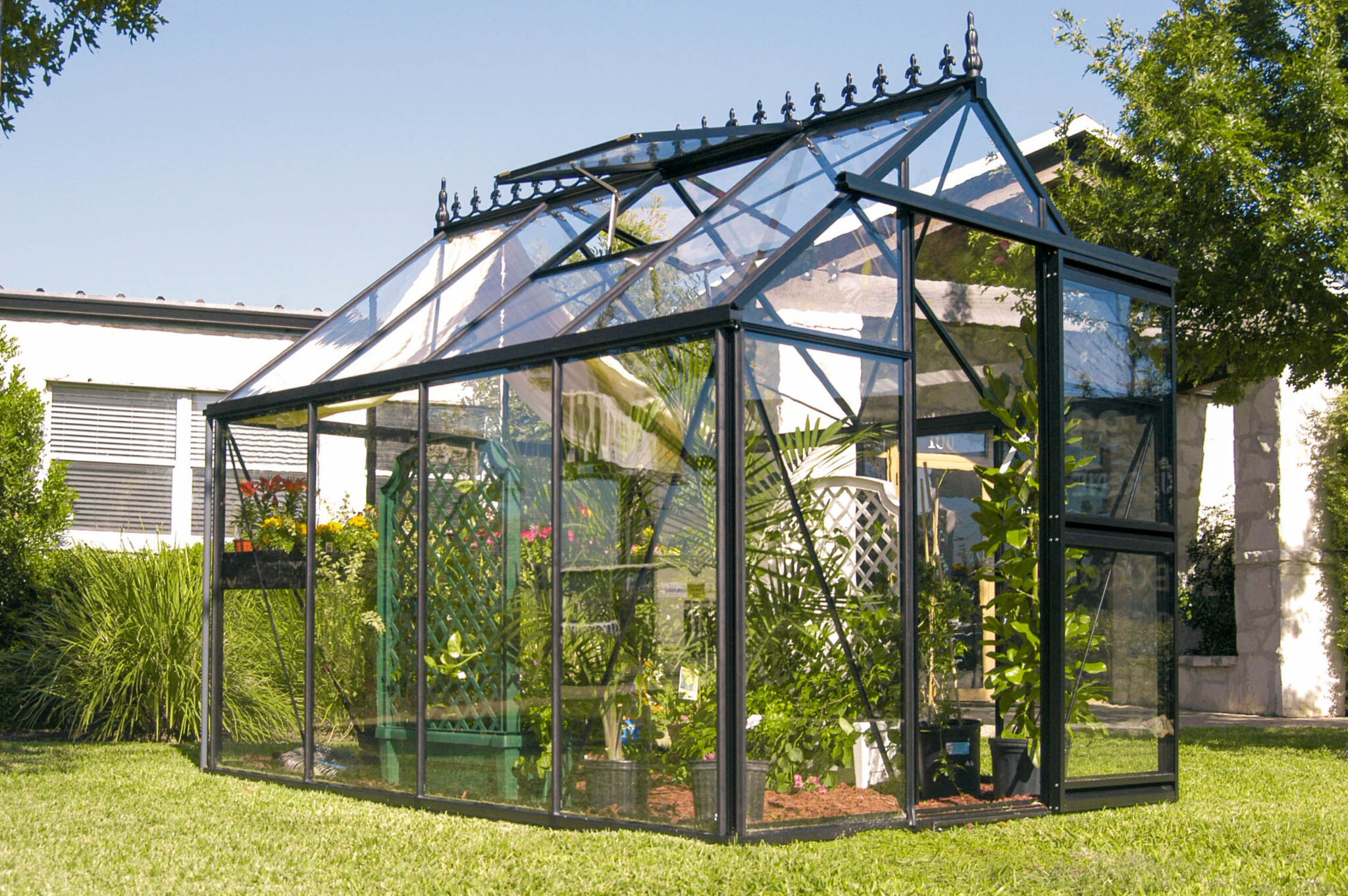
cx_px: 674
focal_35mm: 46
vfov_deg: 28.9
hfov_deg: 42.4
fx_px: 1739
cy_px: 448
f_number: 6.3
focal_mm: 31
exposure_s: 1/800
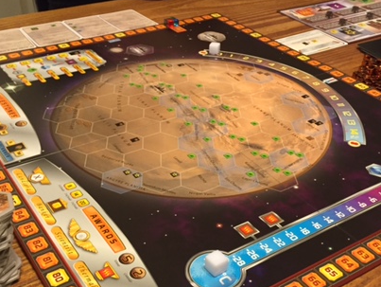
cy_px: 186
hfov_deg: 41.2
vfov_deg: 31.4
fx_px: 507
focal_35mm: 46
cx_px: 193
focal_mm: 4.15
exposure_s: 1/30
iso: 160
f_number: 2.2
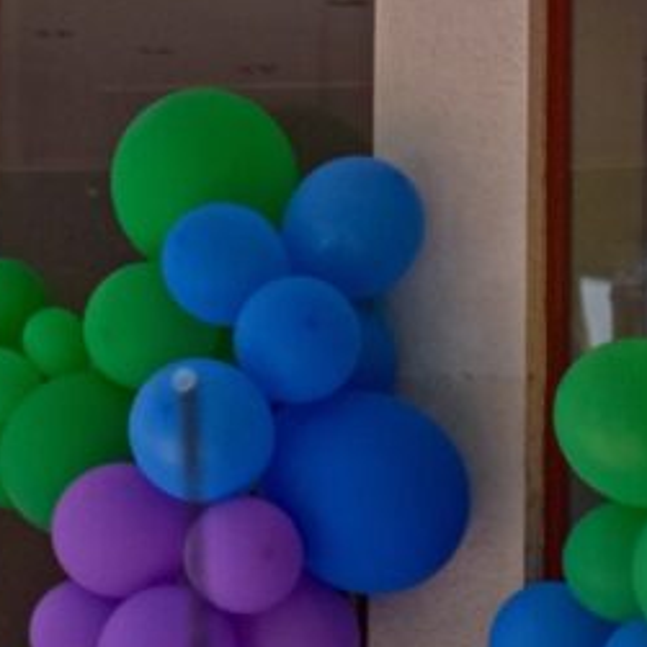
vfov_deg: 4.1
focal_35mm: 426
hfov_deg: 4.1
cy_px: -193
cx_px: -142
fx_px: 9008
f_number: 5.6
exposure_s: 1/1000
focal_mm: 70
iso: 500
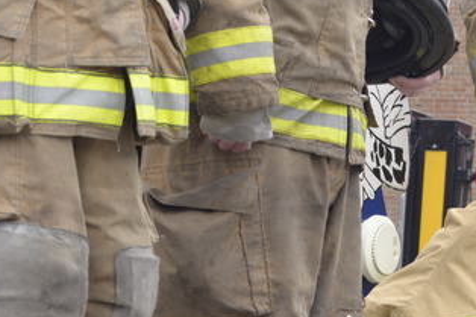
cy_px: 387
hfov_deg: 10.0
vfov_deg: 6.7
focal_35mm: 204
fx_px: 2696
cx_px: 465
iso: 400
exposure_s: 1/125
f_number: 9.5
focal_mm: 80
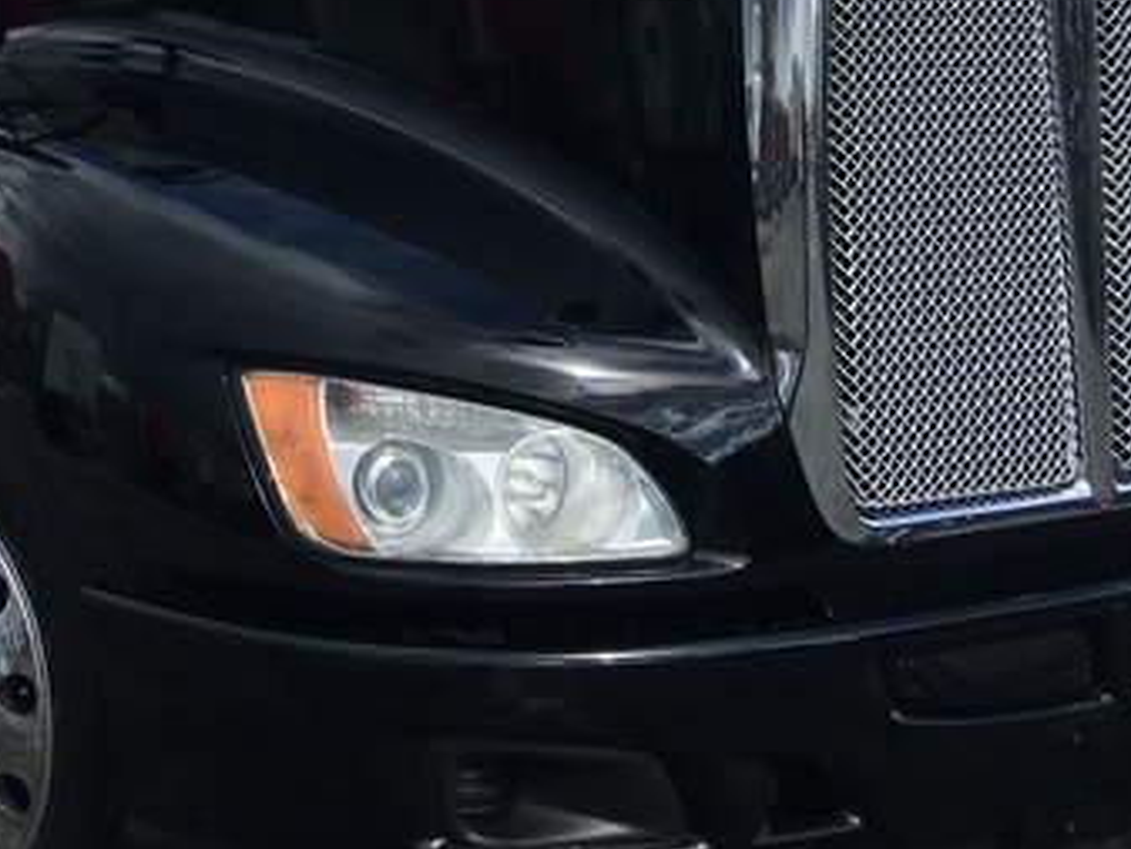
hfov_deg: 21.4
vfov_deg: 16.0
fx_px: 2876
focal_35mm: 88
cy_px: -215
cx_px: -27
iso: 25
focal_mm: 4.15
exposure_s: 1/1508
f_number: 2.2
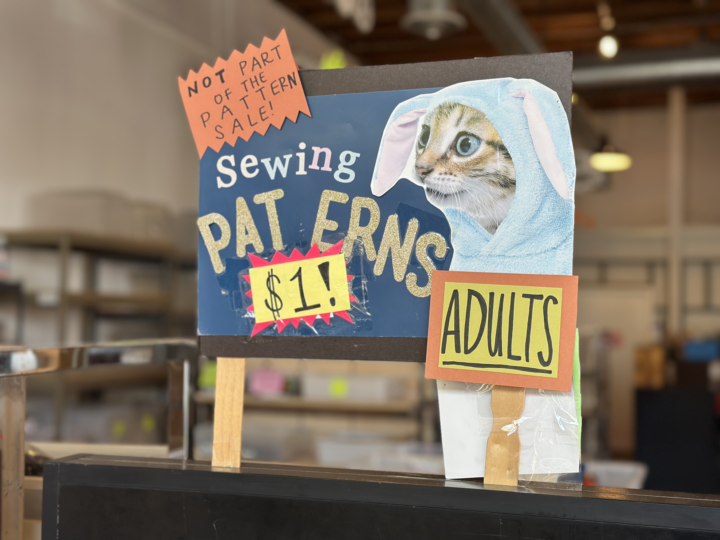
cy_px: 270
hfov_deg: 39.7
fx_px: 998
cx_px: 360
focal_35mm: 48
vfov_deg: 30.3
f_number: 1.78
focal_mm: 6.86
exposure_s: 1/120
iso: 100
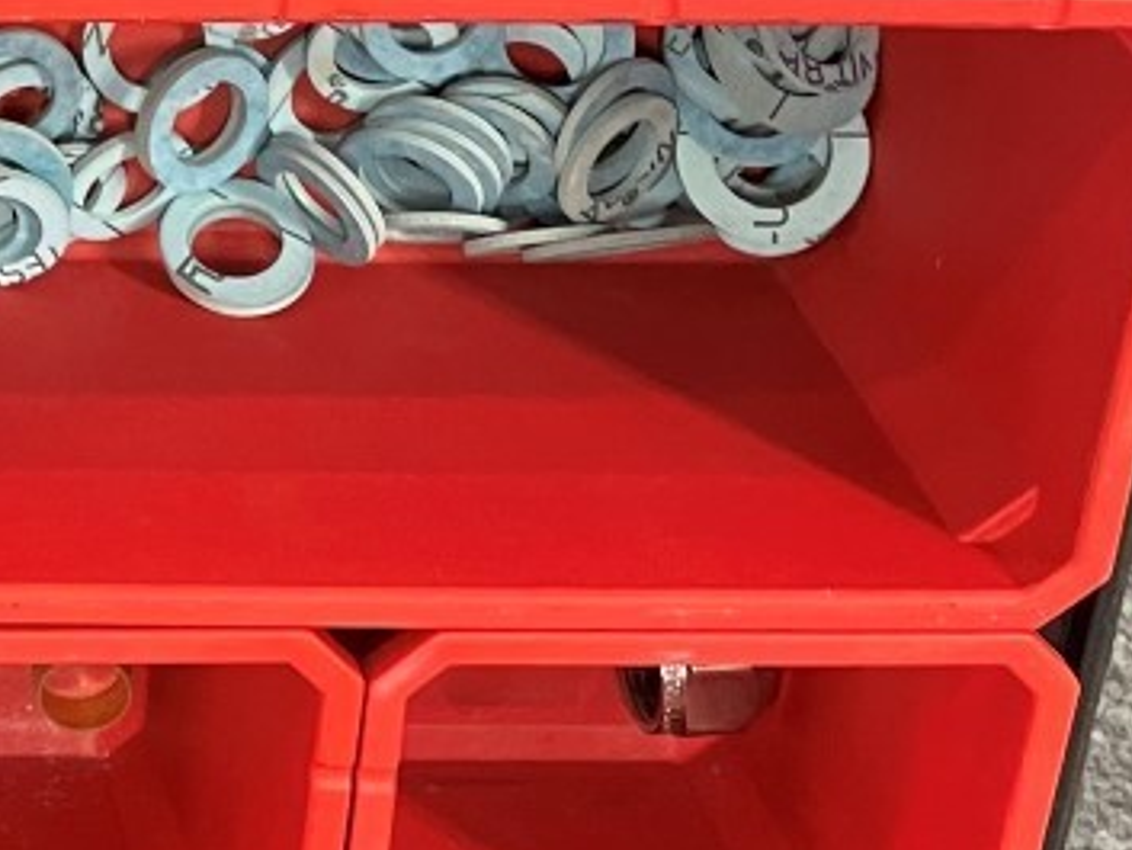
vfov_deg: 13.8
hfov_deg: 17.0
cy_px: 0
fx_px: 3468
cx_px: -491
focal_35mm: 106
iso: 320
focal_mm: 4.2
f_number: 1.6
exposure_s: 1/50
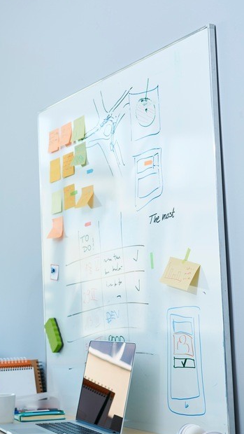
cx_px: 0
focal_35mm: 71
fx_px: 816
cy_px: 216
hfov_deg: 16.6
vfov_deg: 29.7
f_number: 3.2
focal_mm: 35
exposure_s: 1/160
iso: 100
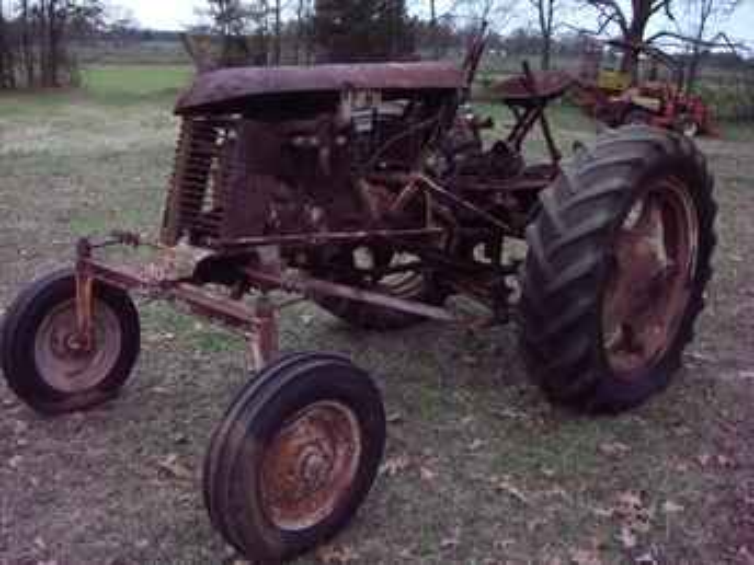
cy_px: 282
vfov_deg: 37.7
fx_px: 828
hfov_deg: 49.0
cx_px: 377
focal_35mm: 38
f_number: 2.7
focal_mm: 6.2
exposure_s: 1/60
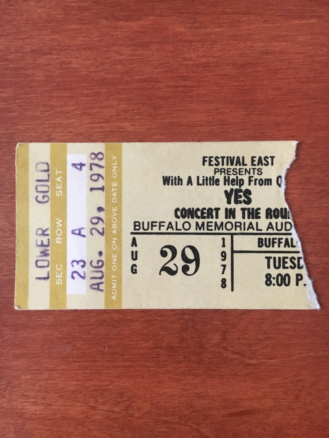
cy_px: 219
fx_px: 367
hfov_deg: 48.2
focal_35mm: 29
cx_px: 164
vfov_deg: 61.7
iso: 200
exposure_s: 1/15
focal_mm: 4.15
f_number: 2.2
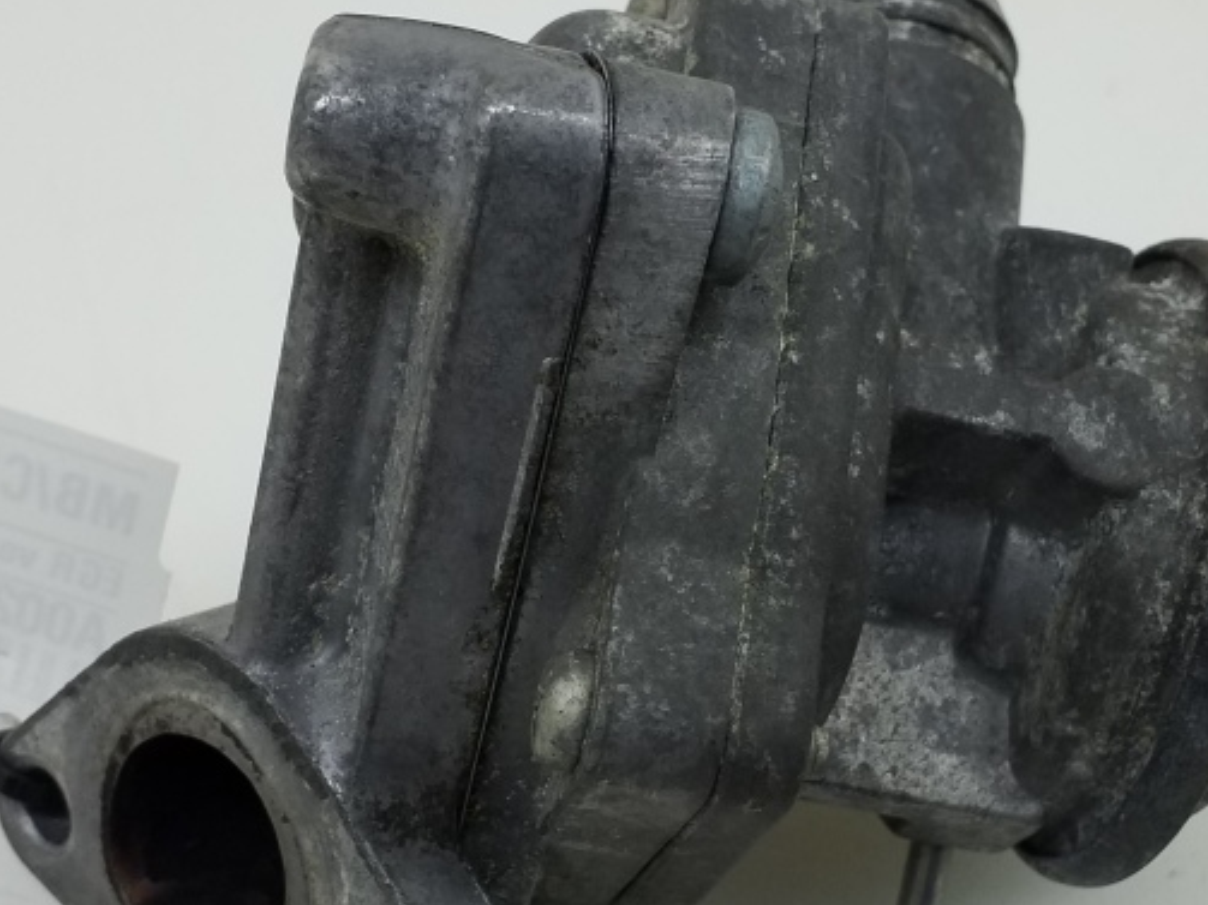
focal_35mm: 55
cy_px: 564
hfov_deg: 34.8
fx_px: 1919
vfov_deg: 26.5
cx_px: 735
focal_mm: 3.6
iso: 125
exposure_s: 1/50
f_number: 1.9
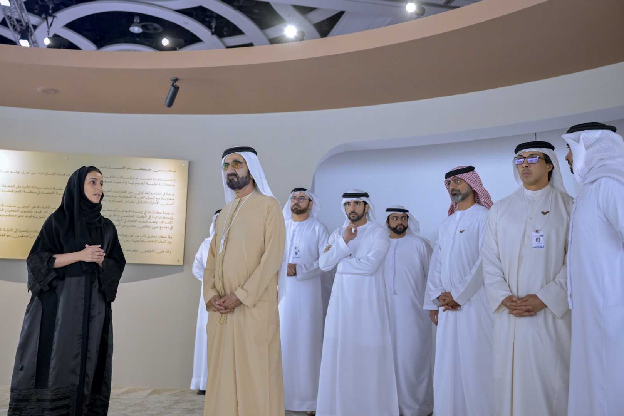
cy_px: 208
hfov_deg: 53.1
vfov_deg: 36.9
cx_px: 312
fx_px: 624
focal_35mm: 36
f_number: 3.5
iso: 1250
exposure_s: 1/250
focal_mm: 36
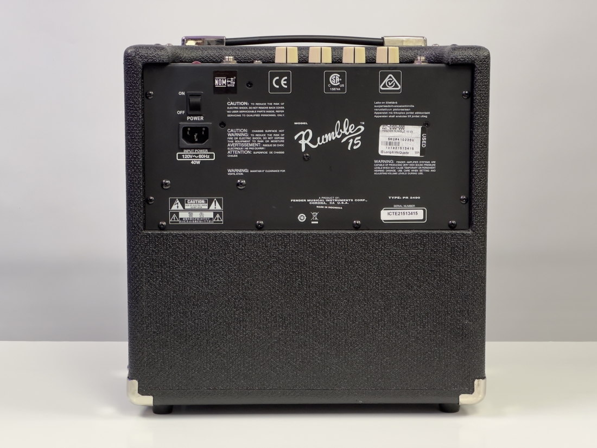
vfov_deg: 19.1
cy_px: 224
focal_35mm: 77
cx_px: 298
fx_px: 1328
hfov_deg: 25.3
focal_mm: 9
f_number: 2.8
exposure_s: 1/60
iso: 200
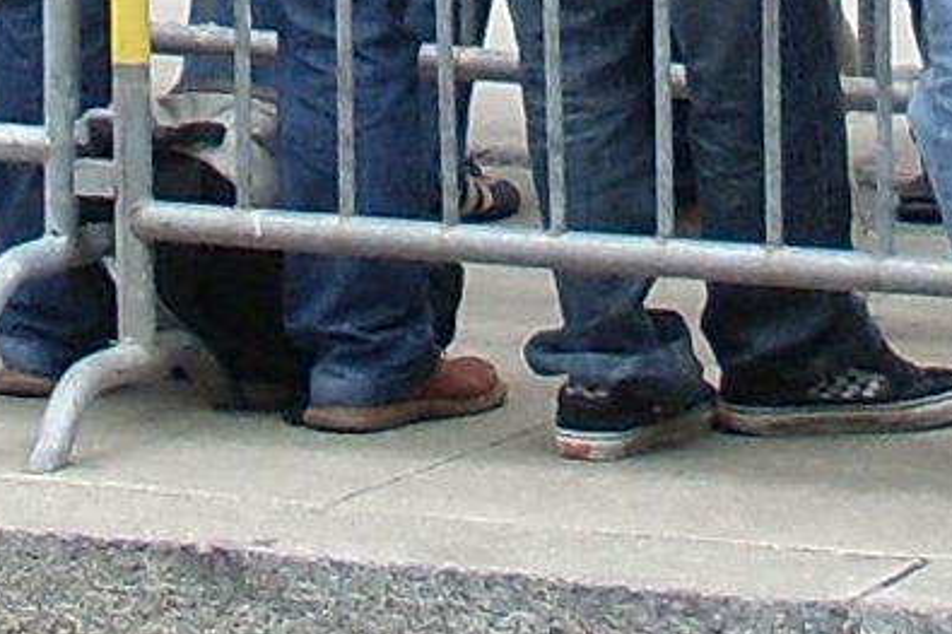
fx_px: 7612
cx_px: 622
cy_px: -1499
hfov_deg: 7.2
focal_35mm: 288
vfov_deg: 4.5
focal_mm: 6.3
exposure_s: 1/90
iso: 80
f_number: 3
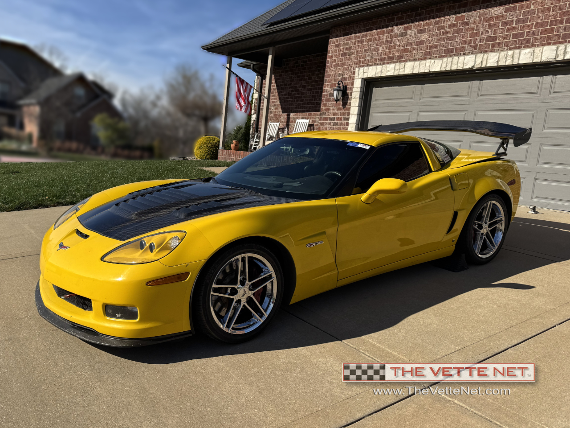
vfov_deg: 56.8
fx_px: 395
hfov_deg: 71.6
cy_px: 214
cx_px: 285
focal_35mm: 24
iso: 80
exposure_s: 1/5814
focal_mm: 6.8
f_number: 1.8
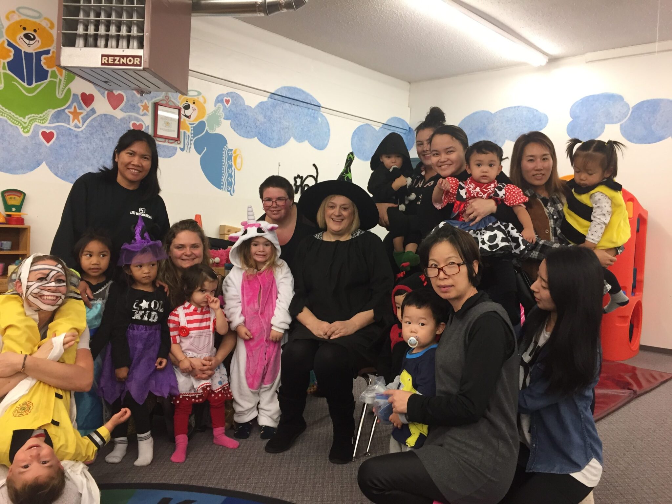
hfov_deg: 61.7
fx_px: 563
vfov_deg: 48.2
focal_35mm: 29
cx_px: 336
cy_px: 252
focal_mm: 4.15
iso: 50
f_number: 2.2
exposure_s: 1/30
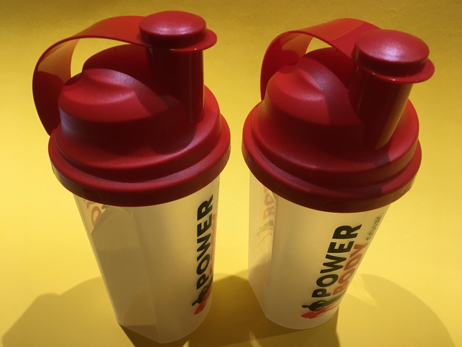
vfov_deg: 48.2
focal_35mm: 29
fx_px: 387
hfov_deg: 61.7
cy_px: 174
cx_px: 231
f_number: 2.2
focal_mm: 4.15
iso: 50
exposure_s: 1/33
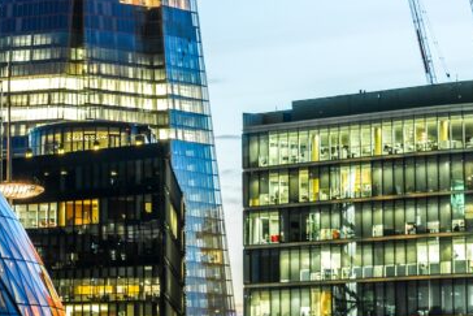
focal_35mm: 211
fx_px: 2773
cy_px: -192
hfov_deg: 9.7
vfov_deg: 6.4
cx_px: 14
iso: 100
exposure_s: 6
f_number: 7.1
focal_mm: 50
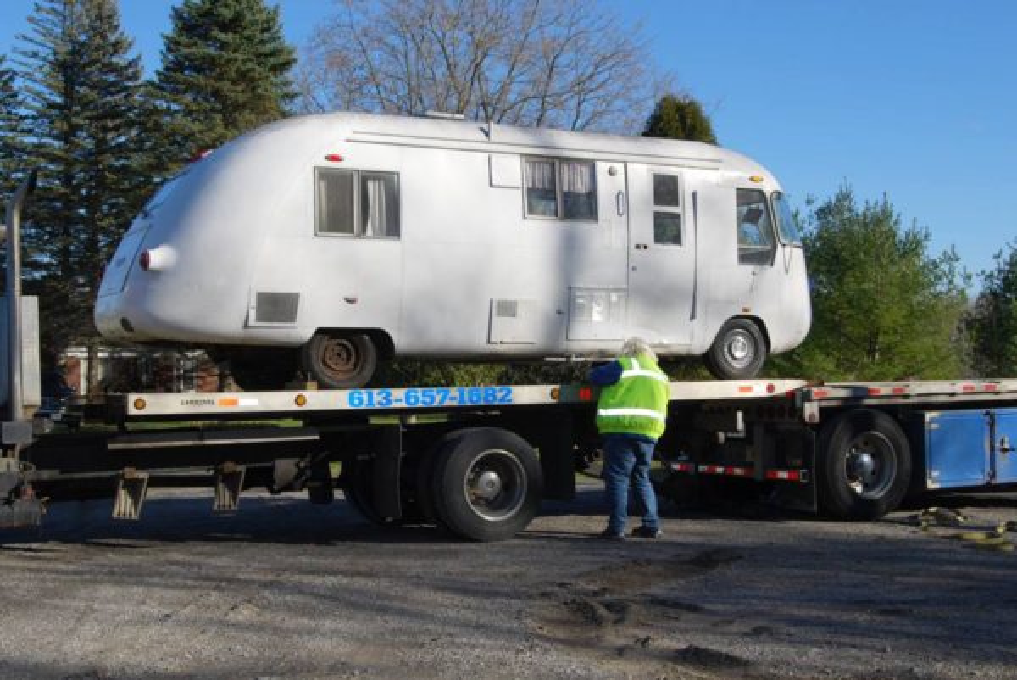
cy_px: 340
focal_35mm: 51
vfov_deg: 26.5
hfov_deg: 38.9
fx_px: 1442
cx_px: 508
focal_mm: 34
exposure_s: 1/200
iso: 100
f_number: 10
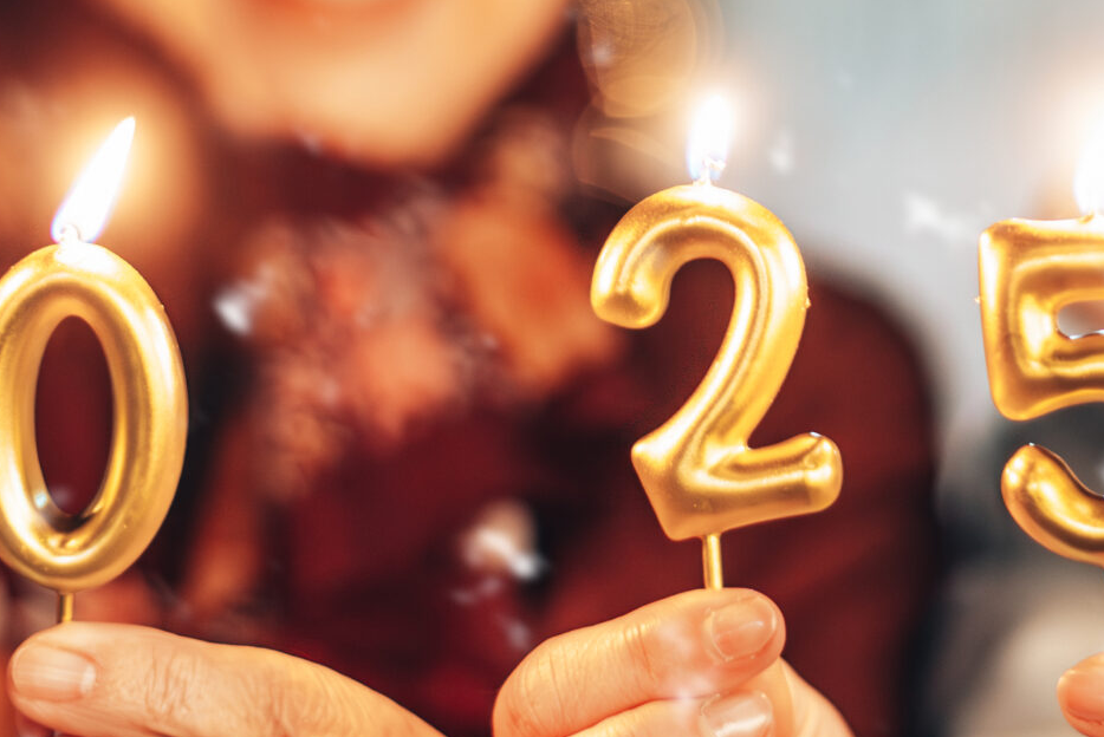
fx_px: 4204
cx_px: 748
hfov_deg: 14.9
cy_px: 128
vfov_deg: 10.0
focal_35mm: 137
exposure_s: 1/160
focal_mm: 50
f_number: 1.8
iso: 1000
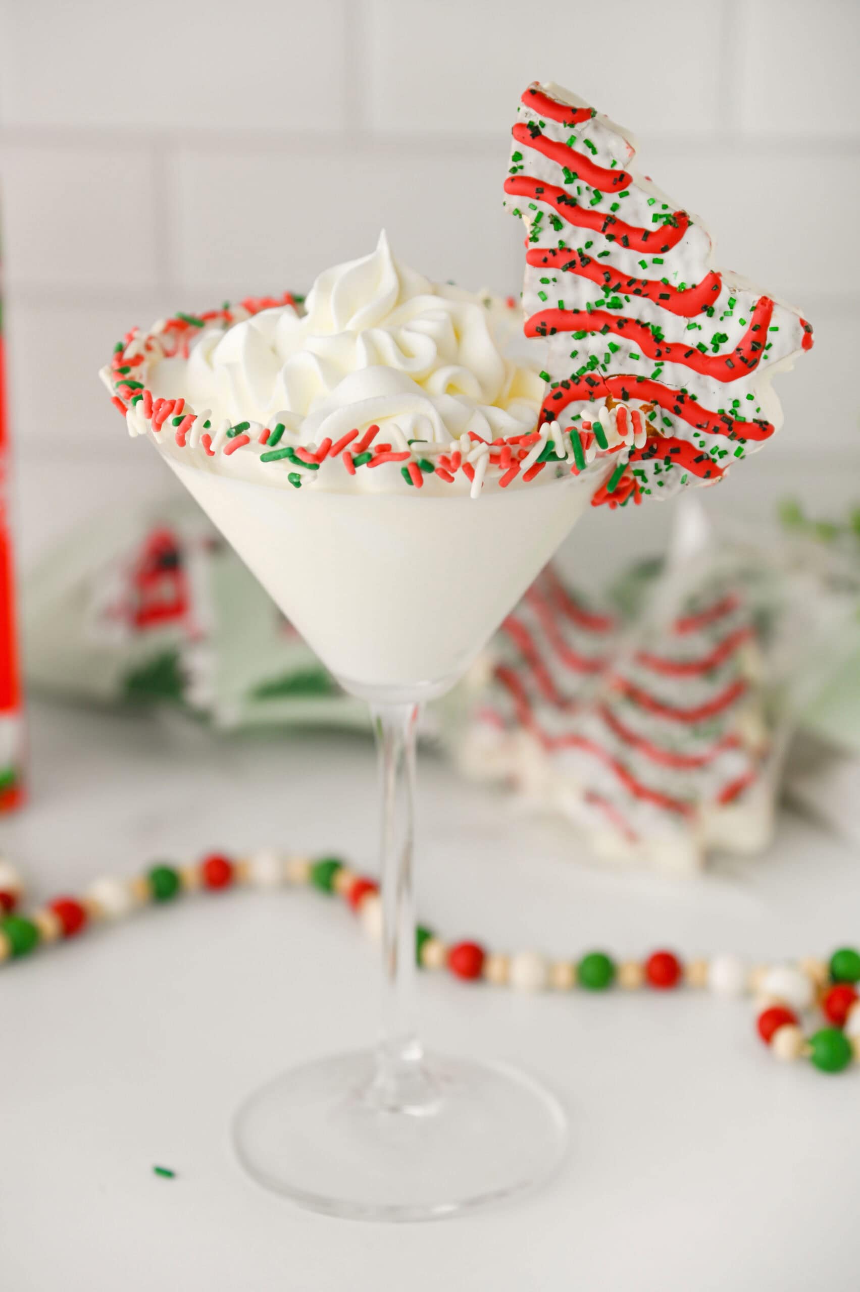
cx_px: 430
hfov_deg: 13.0
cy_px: 646
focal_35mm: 105
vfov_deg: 19.5
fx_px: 3768
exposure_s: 1/125
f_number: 5
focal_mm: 105
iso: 180
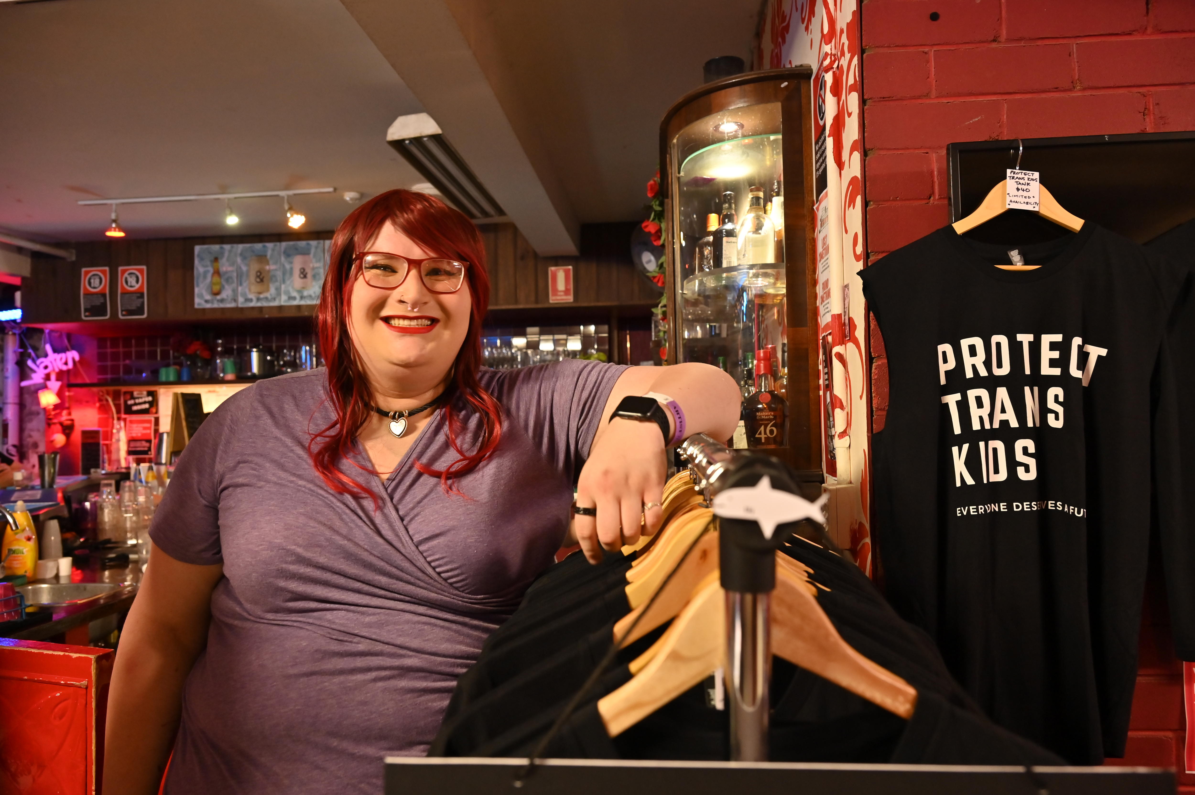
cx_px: 598
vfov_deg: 53.1
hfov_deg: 73.8
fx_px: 796
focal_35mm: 24
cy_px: 398
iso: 1800
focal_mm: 24
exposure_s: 1/25
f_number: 4.8
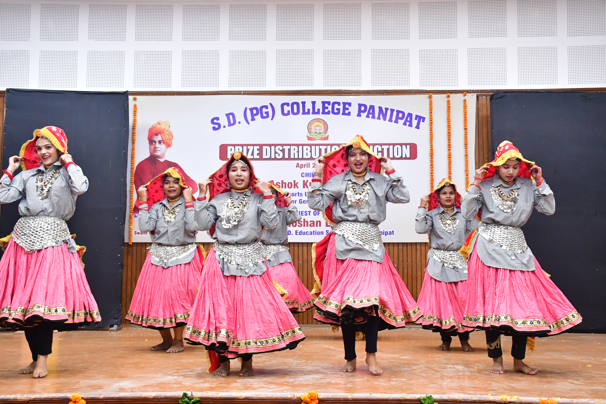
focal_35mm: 40
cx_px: 303
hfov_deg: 48.5
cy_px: 202
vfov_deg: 33.4
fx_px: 673
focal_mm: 27
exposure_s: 1/125
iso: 5000
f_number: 6.3
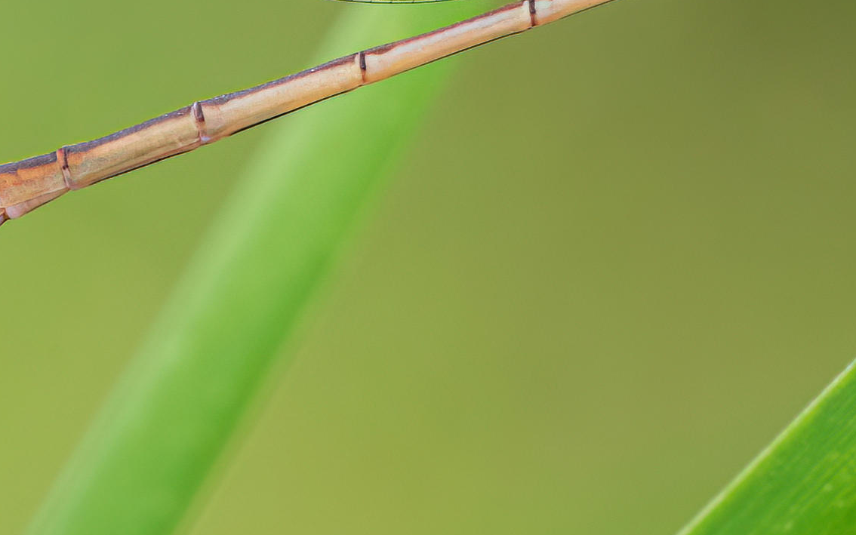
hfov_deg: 8.9
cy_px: -32
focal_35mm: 236
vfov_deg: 5.5
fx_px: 5506
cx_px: 740
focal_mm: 105
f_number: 16
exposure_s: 1/200
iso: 640
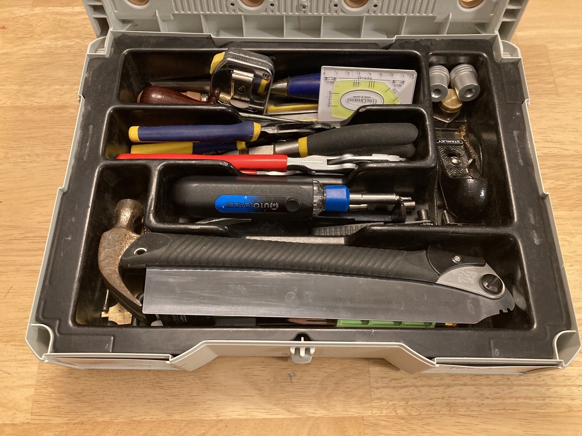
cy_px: 218
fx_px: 471
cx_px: 291
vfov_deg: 49.7
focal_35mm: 28
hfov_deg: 63.4
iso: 250
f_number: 1.8
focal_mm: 3.99
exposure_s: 1/40
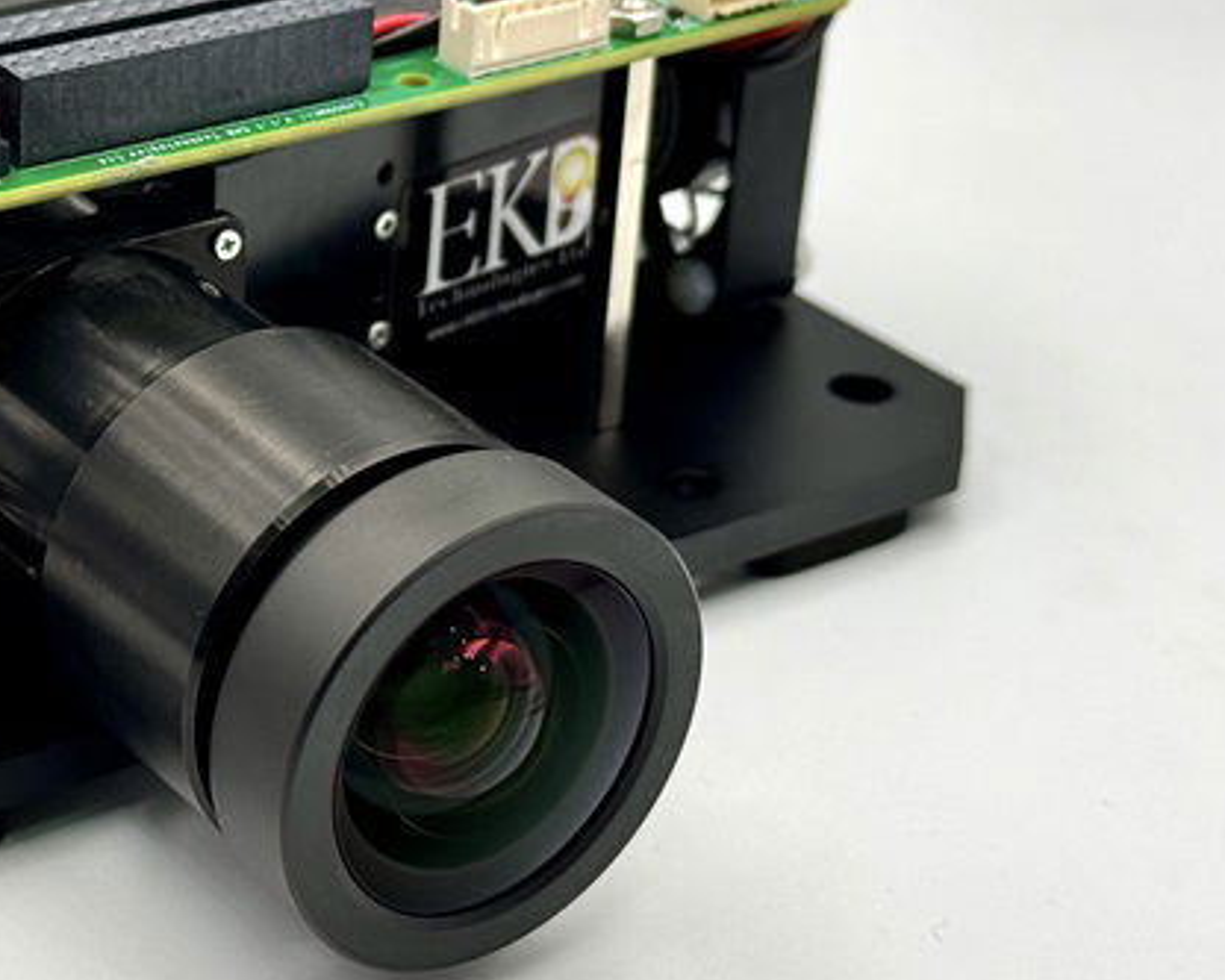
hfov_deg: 20.9
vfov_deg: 17.1
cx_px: 188
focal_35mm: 90
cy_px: 380
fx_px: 3264
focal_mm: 6.76
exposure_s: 1/179
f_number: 1.78
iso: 64
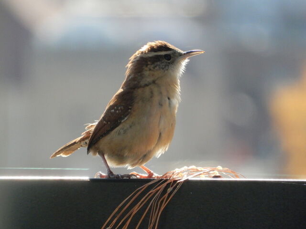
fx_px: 7425
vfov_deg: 1.8
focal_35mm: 840
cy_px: 114
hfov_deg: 2.4
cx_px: 153
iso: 400
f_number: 6.9
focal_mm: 151
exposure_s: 1/250
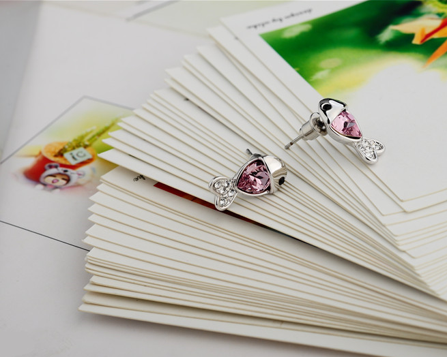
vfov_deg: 15.0
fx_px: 1363
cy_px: 180
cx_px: 262
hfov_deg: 18.6
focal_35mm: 103
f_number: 16
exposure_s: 1/125
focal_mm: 60
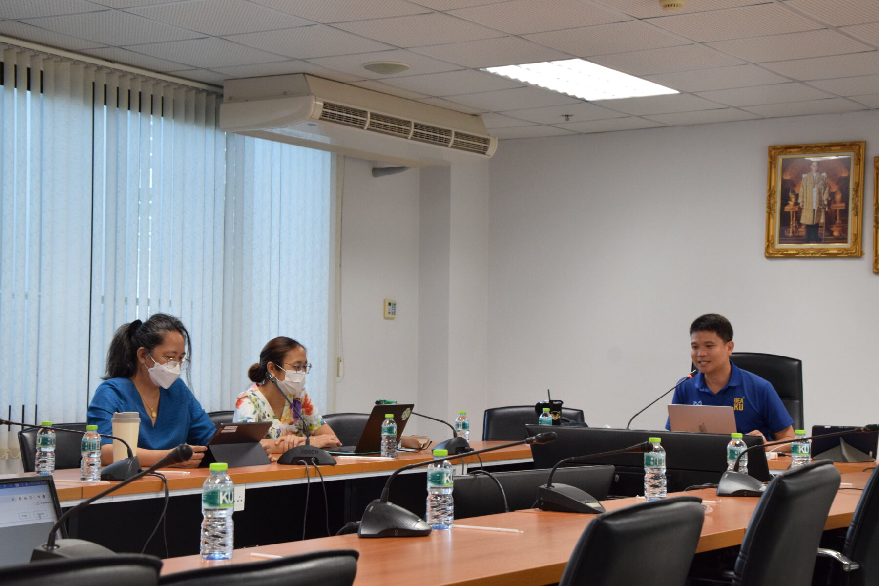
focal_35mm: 68
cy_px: 293
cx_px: 440
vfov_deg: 20.2
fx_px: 1648
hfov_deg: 29.9
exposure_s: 1/60
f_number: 9
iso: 1600
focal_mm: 45
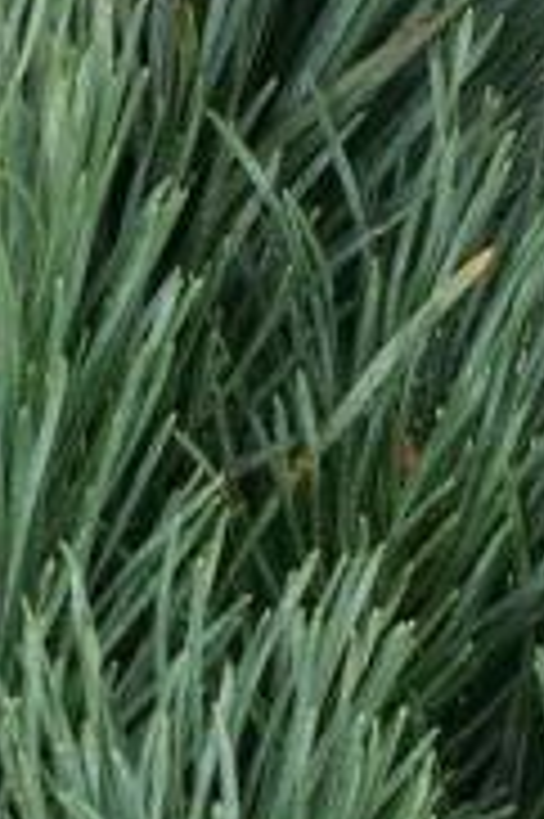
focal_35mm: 403
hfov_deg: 3.4
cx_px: 99
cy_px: 1418
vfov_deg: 5.1
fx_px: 9151
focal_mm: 61
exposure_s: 1/80
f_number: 11
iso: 400
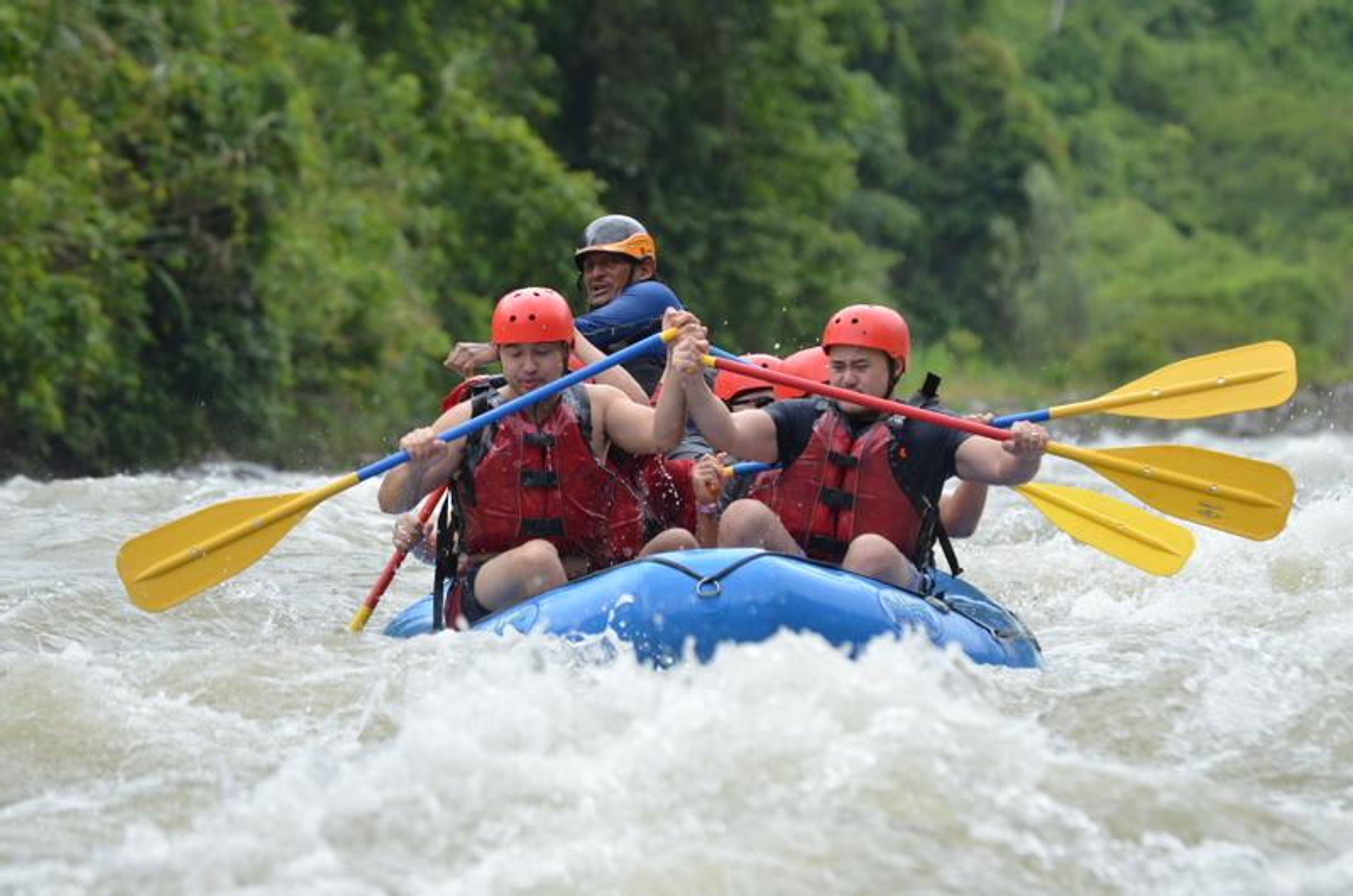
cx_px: 676
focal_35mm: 330
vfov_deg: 4.1
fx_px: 12378
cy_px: 448
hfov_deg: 6.3
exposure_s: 1/2000
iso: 1000
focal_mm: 220
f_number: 5.6
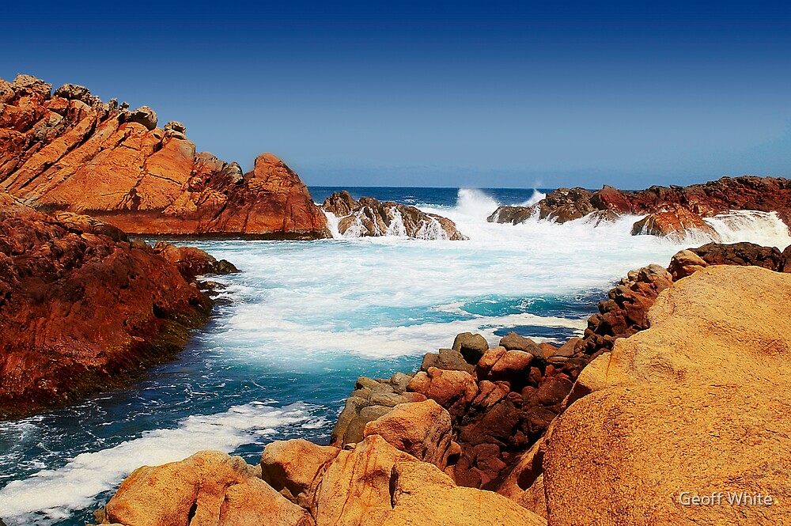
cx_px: 396
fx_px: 922
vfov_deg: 31.8
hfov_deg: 46.4
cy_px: 263
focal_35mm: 42
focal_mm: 28
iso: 200
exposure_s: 1/125
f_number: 20
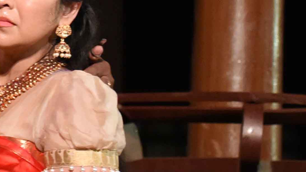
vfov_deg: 3.0
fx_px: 3261
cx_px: -329
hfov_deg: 5.3
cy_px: 65
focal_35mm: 402
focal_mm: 70
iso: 5000
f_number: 3.5
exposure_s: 1/320
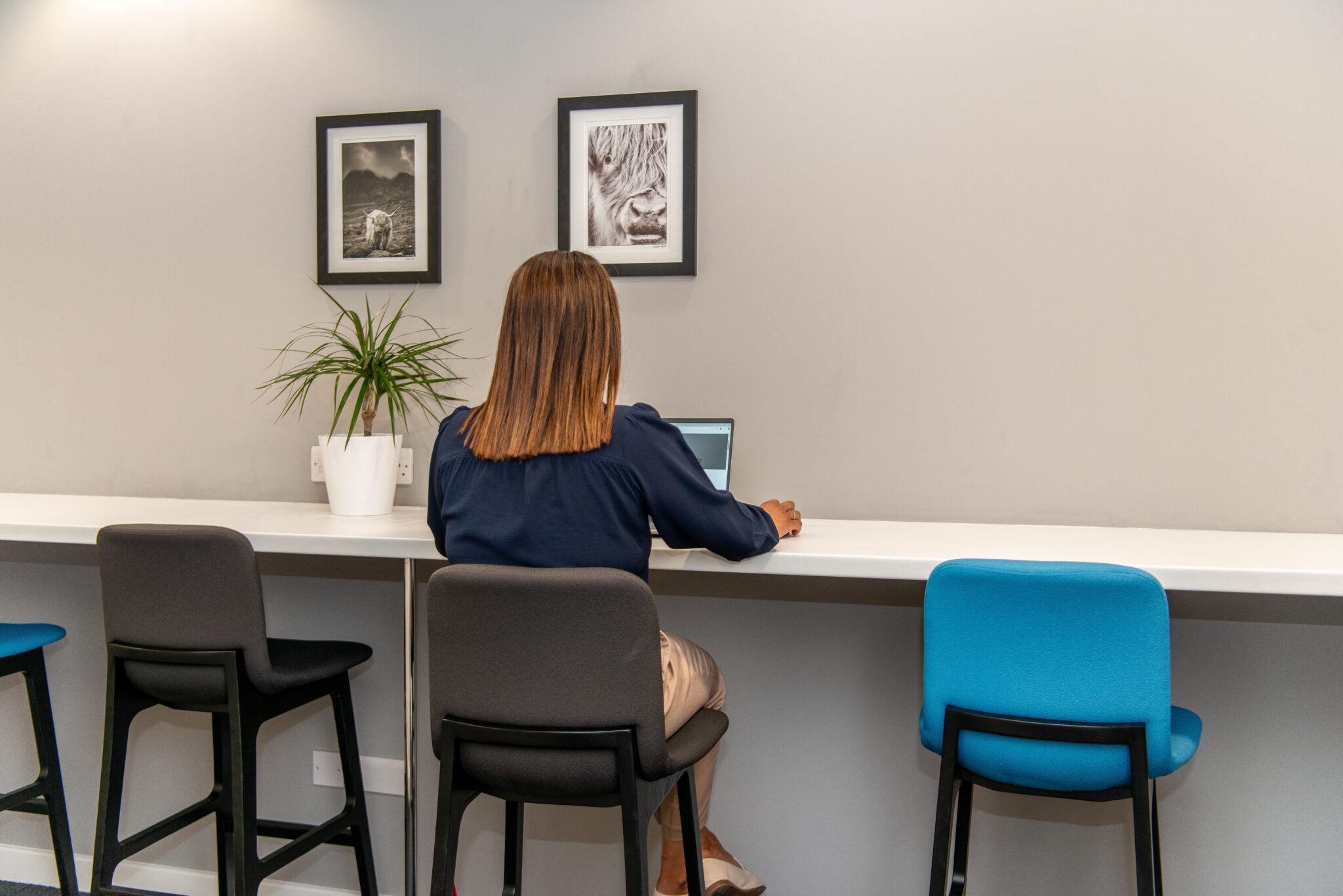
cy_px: 448
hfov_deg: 53.1
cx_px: 672
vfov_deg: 36.9
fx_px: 1343
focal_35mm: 36
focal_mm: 36
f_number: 2.8
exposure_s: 1/60
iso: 250
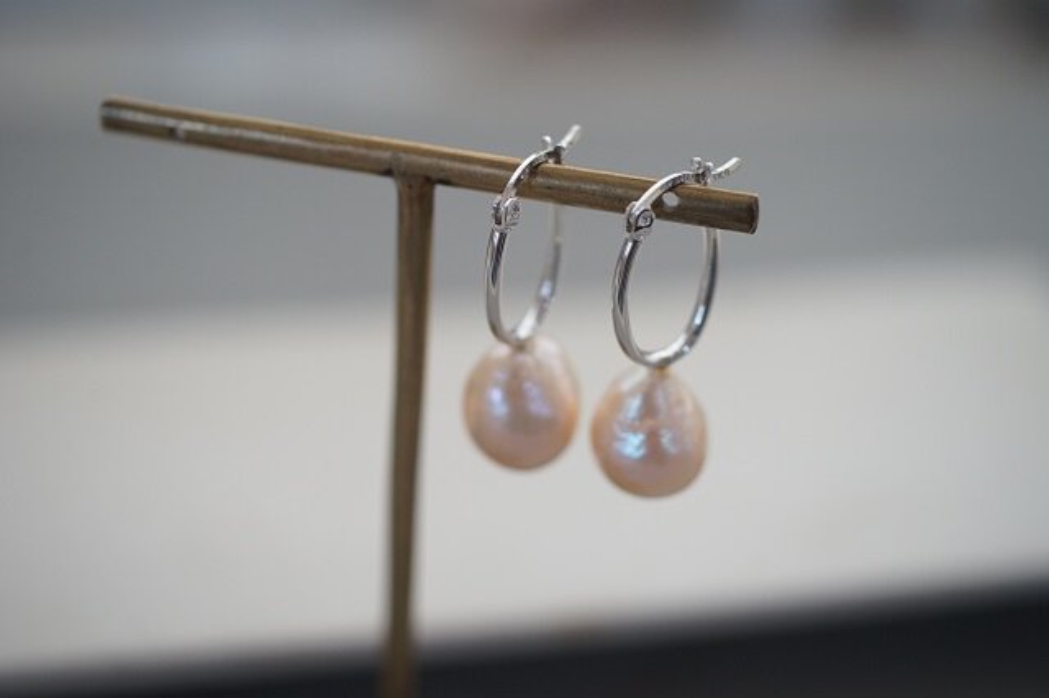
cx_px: 524
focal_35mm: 50
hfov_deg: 39.6
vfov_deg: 27.0
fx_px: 1456
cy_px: 349
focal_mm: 50
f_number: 4
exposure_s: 1/160
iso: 1250
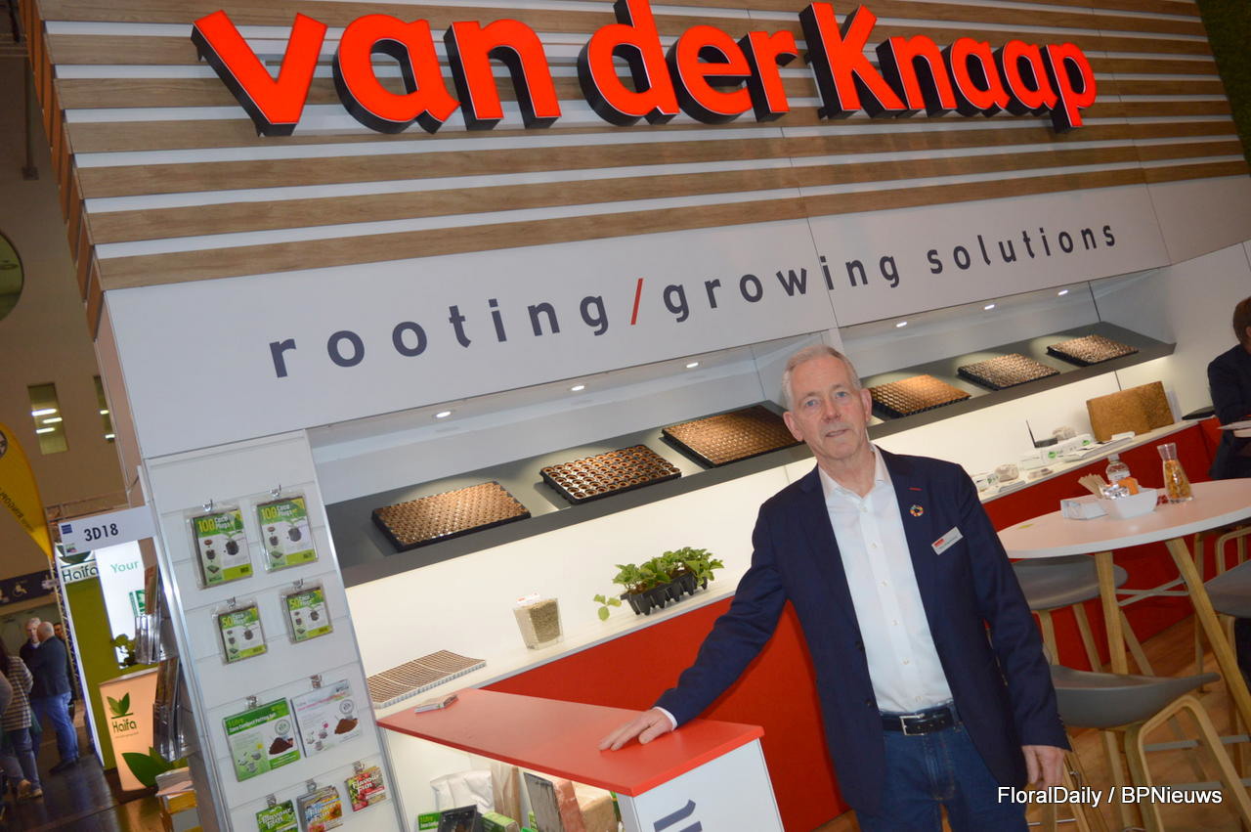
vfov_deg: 47.8
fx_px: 937
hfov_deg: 67.4
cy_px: 416
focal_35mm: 27
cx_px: 626
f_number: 3.5
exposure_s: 1/200
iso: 360
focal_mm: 18
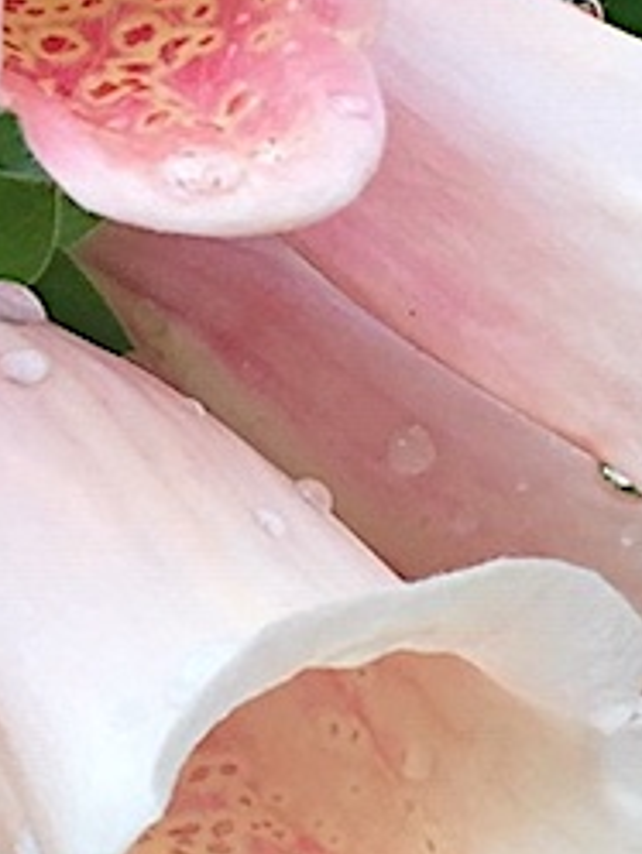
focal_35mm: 186
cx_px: -93
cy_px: 237
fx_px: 4596
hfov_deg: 7.9
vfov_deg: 10.6
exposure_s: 1/265
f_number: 2.2
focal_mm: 4.15
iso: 32
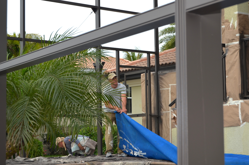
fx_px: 538
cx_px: 124
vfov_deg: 17.4
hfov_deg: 26.0
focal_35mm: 78
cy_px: 82
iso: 200
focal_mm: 52
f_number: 9
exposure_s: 1/200
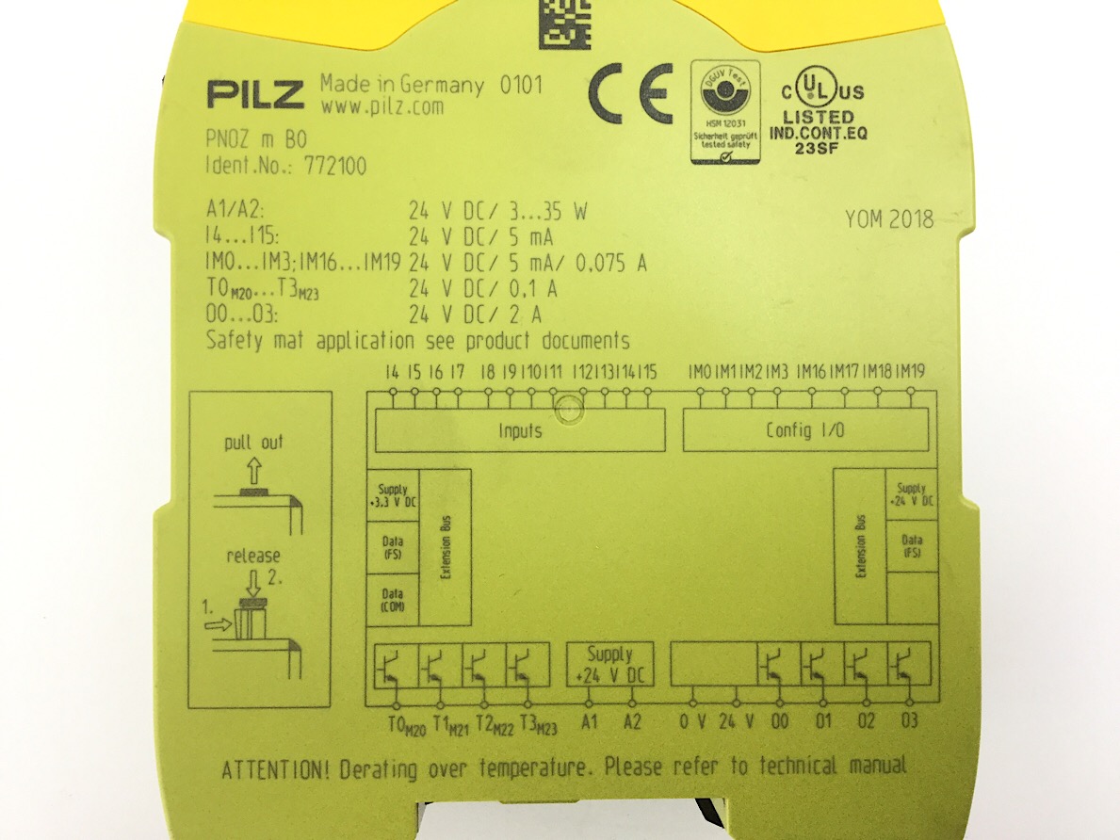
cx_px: 560
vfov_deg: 45.4
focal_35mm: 31
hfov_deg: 58.3
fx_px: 1003
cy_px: 420
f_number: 2.4
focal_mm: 3.3
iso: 100
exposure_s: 1/33
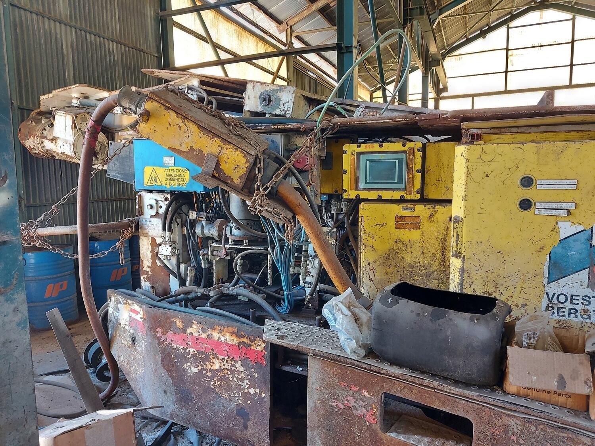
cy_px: 223
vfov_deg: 56.8
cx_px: 298
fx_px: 413
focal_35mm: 24
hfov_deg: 71.6
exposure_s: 1/60
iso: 160
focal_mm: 5.23
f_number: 1.8
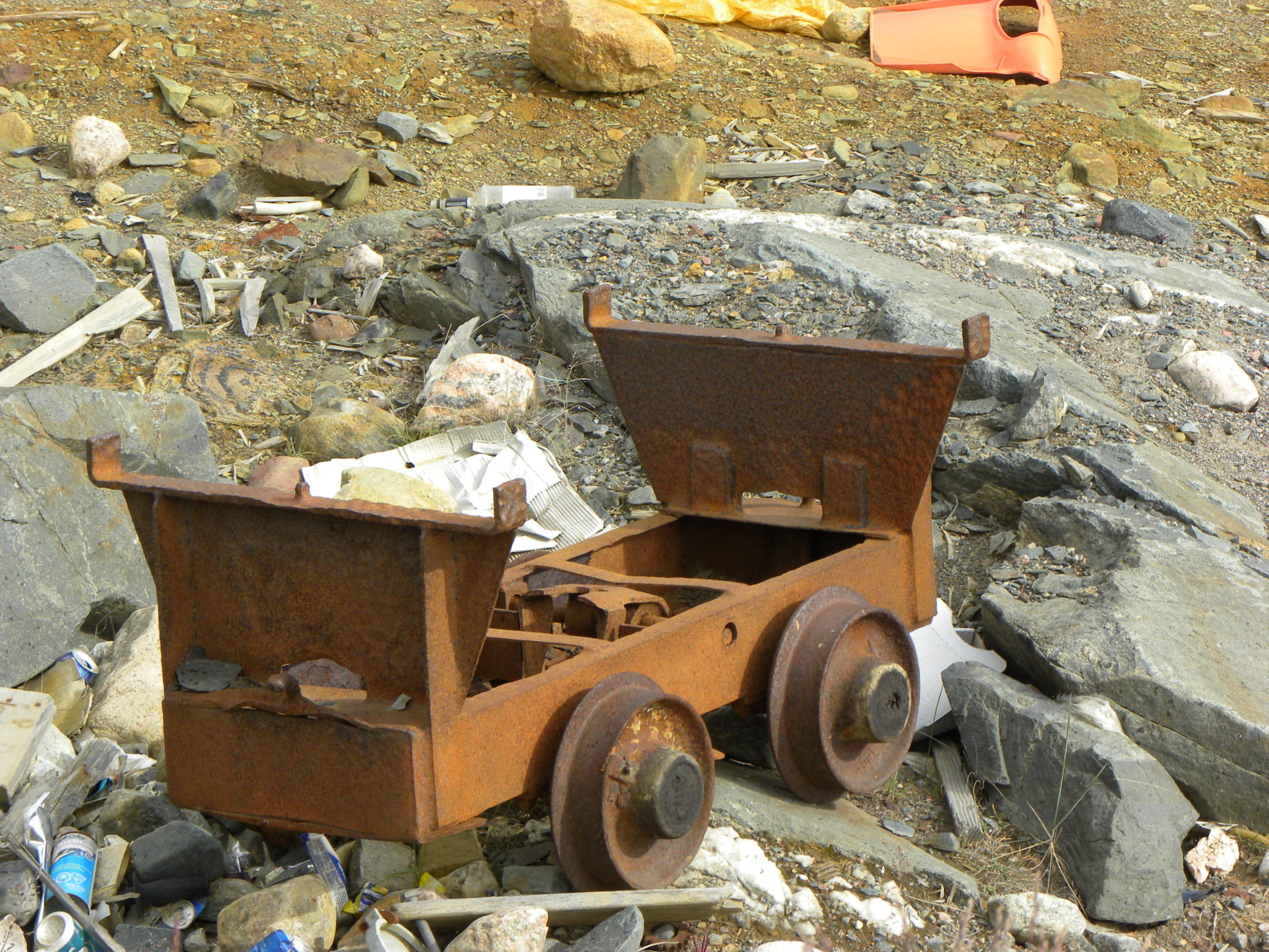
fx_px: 5279
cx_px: 634
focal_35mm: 144
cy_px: 476
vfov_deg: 10.3
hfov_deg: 13.7
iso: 64
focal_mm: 25.7
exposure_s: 1/228
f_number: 5.6
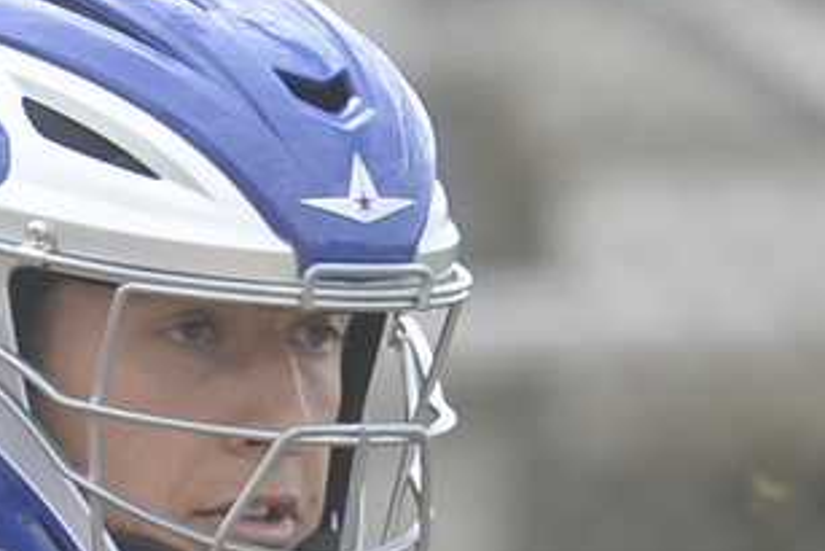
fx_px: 44844
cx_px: -1247
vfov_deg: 0.7
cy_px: 1328
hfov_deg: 1.1
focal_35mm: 1956
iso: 320
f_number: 3.2
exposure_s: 1/1000
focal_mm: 300
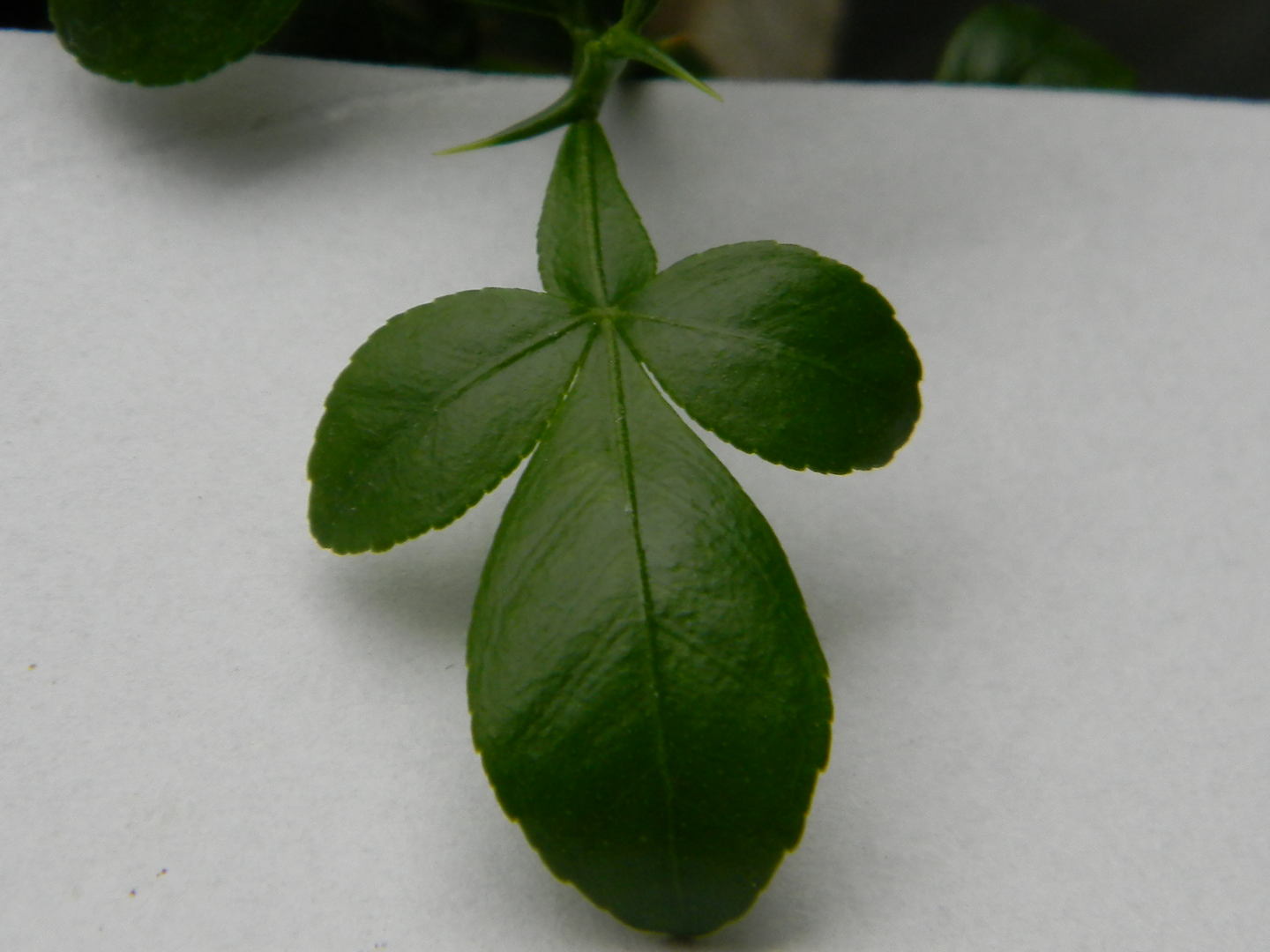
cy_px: 476
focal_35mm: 83
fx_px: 3045
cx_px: 635
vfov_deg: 17.8
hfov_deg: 23.6
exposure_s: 1/124
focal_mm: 15.1
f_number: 4.5
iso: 150
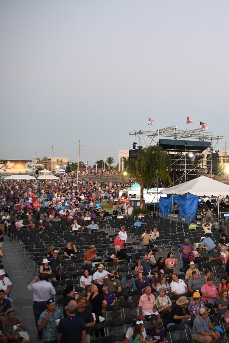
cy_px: 172
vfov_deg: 31.0
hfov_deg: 20.2
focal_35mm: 65
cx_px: 239
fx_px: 620
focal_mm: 29
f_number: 4
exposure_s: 1/60
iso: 1600
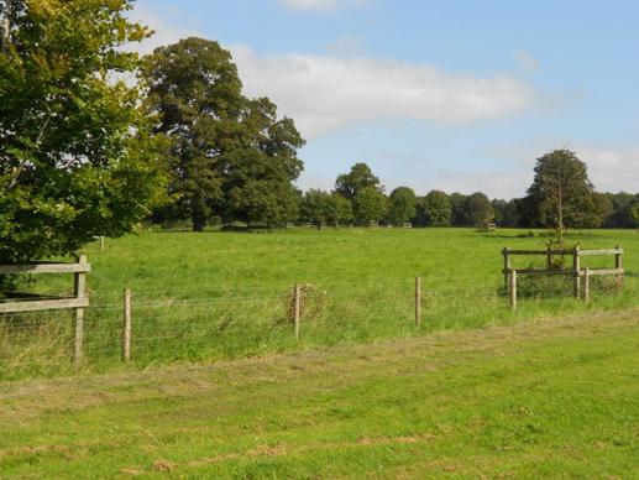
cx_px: 320
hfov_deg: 34.3
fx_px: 1034
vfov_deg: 26.1
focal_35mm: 56
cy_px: 240
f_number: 4.9
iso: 80
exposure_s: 1/500
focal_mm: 10
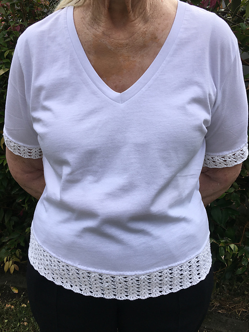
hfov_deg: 48.2
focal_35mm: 29
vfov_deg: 61.7
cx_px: 124
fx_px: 278
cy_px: 166
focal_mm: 4.15
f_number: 2.2
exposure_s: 1/1099
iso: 25
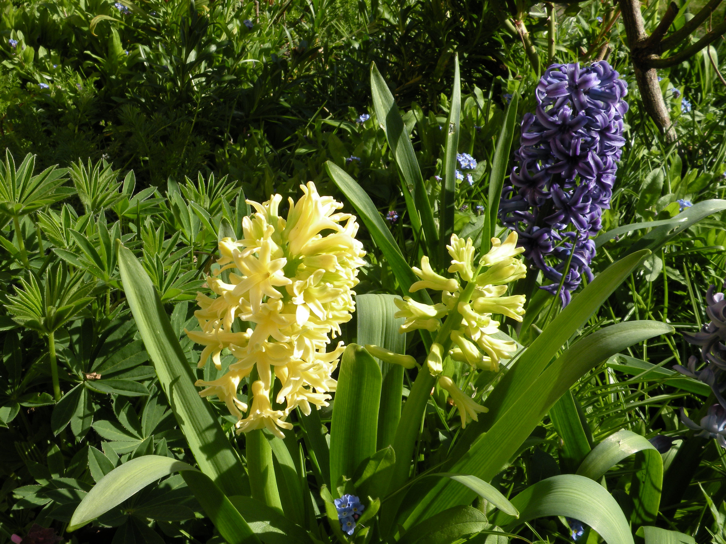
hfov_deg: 34.3
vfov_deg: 26.1
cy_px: 272
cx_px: 363
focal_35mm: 56
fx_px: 1174
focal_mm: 9.8
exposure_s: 1/240
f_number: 6.3
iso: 64
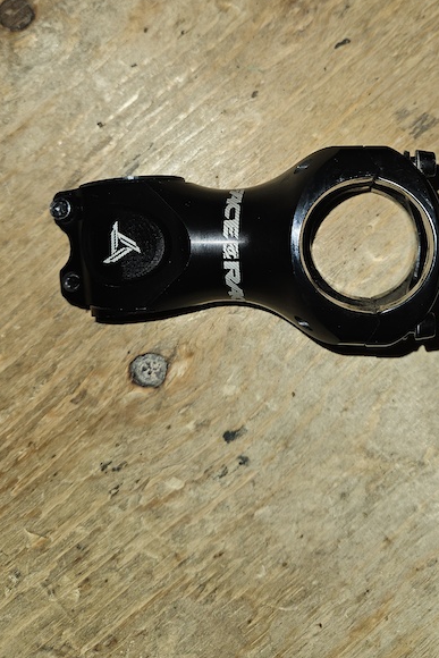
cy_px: 241
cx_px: 267
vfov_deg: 56.4
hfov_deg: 39.8
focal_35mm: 33
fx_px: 603
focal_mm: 5.4
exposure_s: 1/89
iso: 25
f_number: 1.8
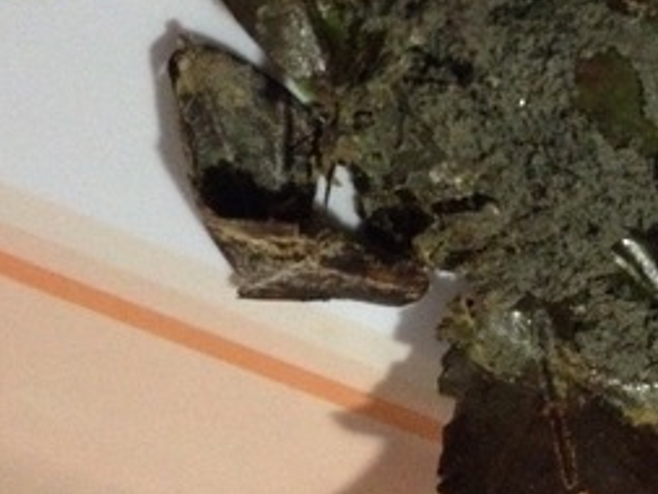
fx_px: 1578
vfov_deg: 17.8
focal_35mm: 83
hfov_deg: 22.9
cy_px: 177
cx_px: 606
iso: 800
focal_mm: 4.28
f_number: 2.4
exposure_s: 1/15
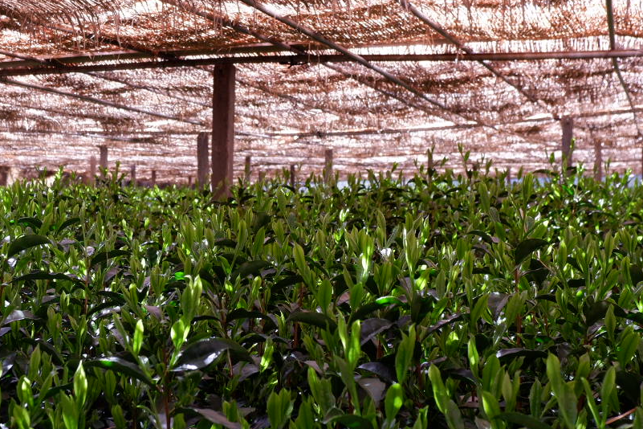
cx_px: 194
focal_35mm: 51
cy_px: 190
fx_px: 911
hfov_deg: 38.3
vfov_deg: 26.5
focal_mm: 15
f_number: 4
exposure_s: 1/45
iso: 400
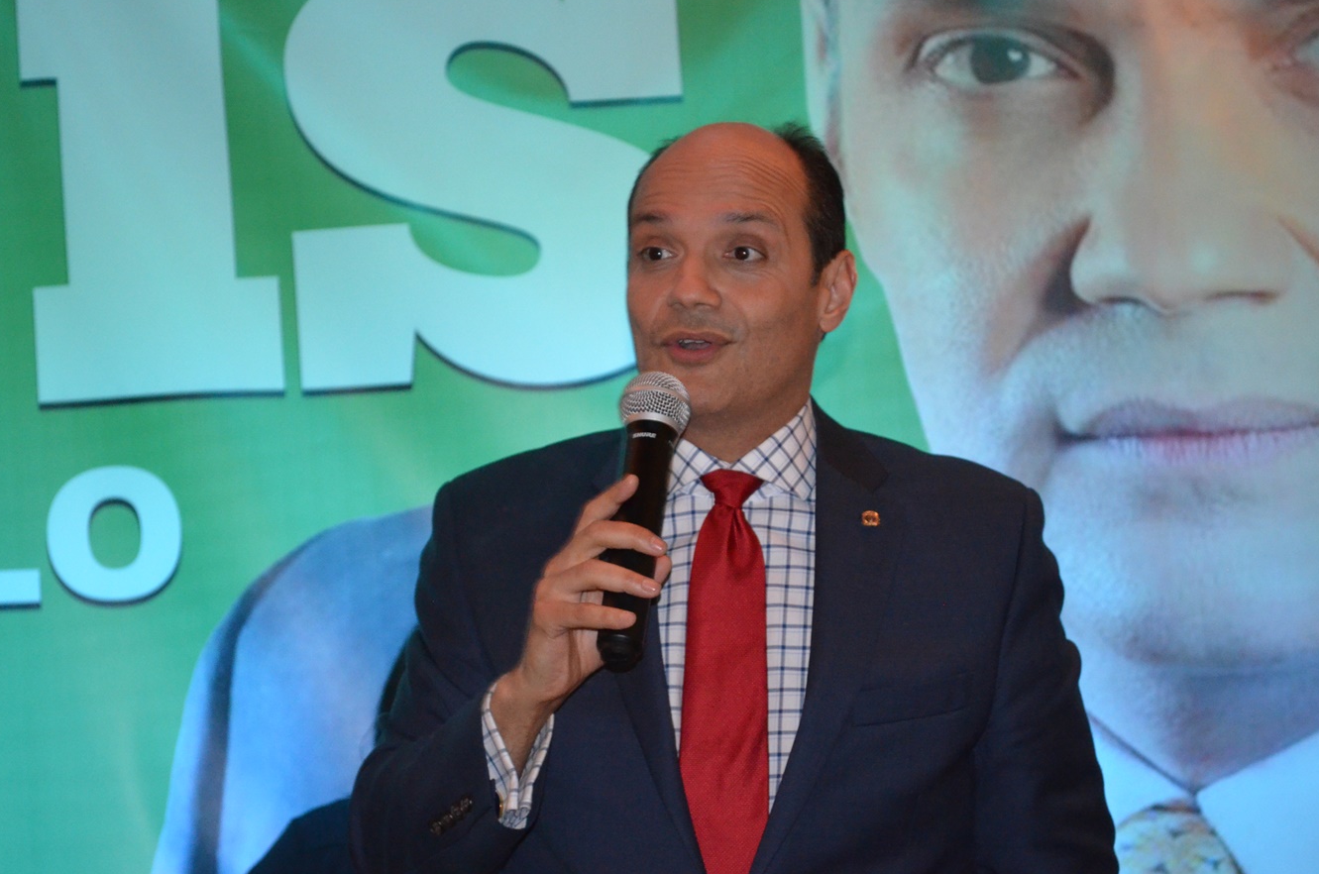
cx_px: 613
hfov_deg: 21.8
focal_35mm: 94
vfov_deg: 14.6
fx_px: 3422
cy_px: 467
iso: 3200
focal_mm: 55
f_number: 5.6
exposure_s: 1/60
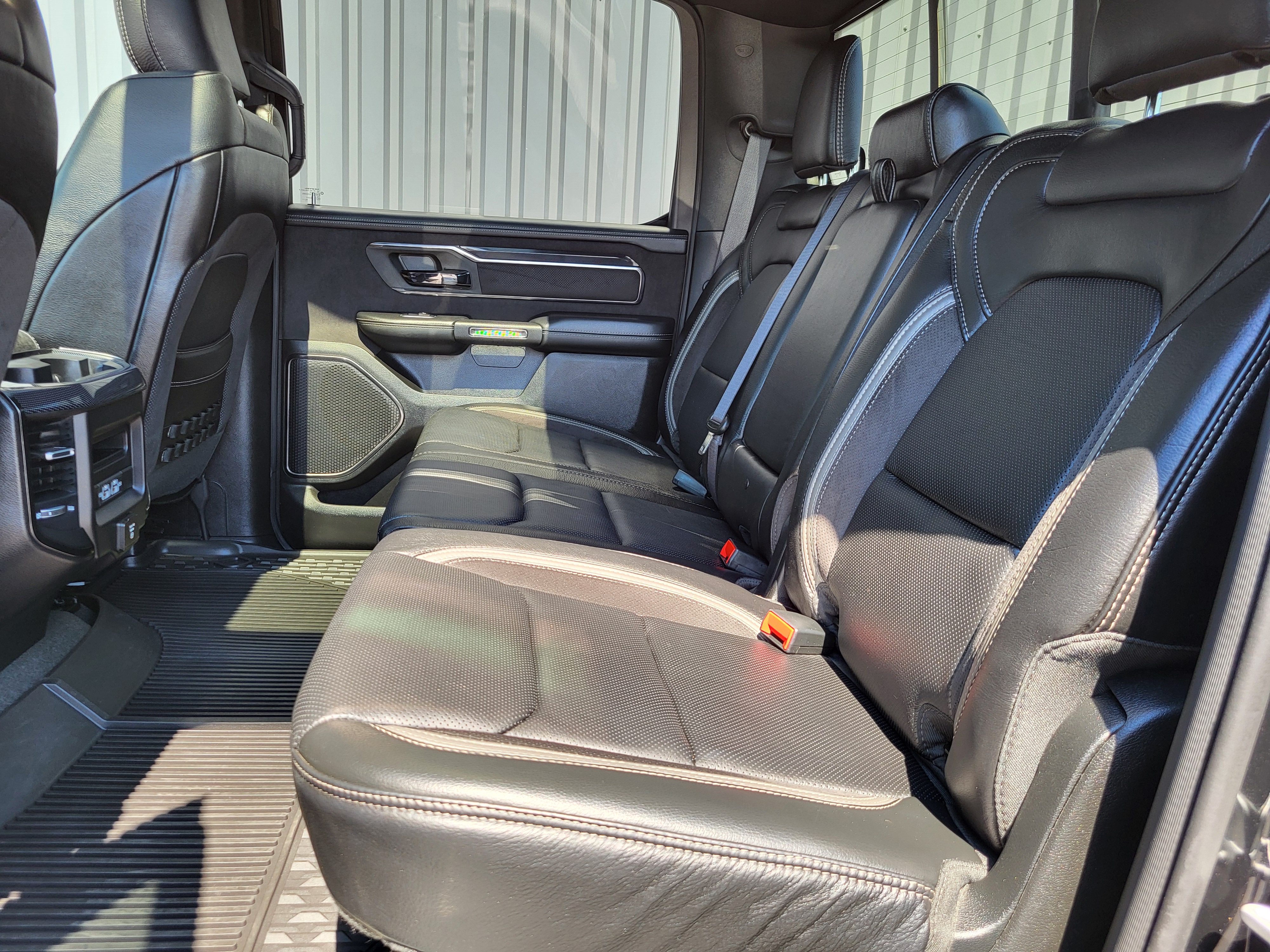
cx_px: 635
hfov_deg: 67.3
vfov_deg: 53.1
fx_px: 954
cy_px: 476
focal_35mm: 26
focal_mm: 5.4
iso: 50
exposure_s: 1/120
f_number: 1.8
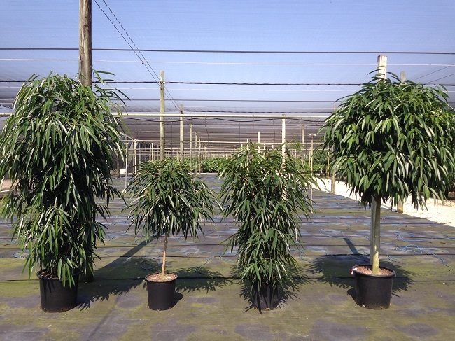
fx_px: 434
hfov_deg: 55.4
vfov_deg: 42.9
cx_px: 228
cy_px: 170
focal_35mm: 33
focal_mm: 4.12
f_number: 2.4
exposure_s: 1/361
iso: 50
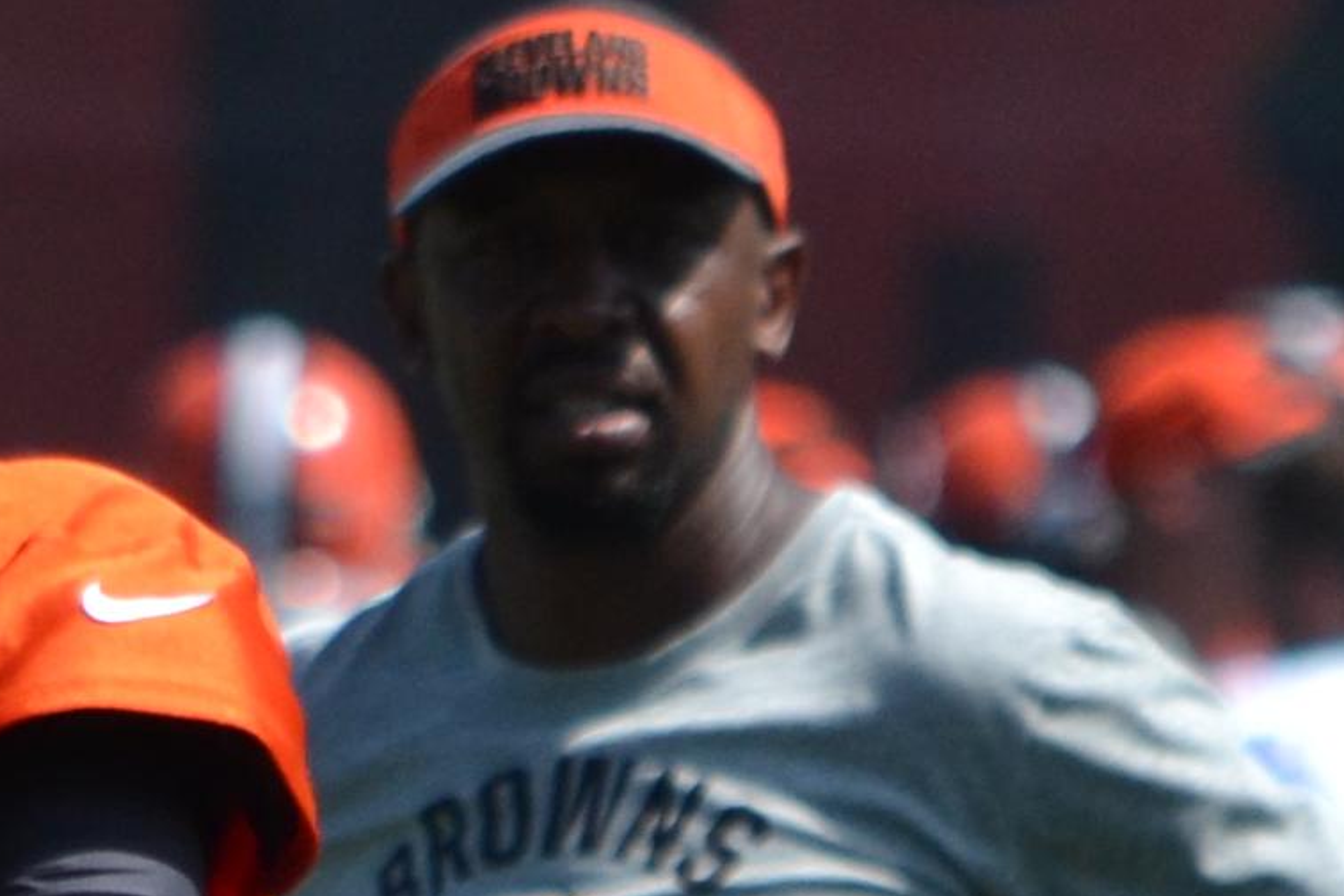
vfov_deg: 0.5
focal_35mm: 2742
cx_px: -398
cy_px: 1333
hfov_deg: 0.8
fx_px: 102360
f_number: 5.6
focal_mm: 300
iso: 400
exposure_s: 1/1600
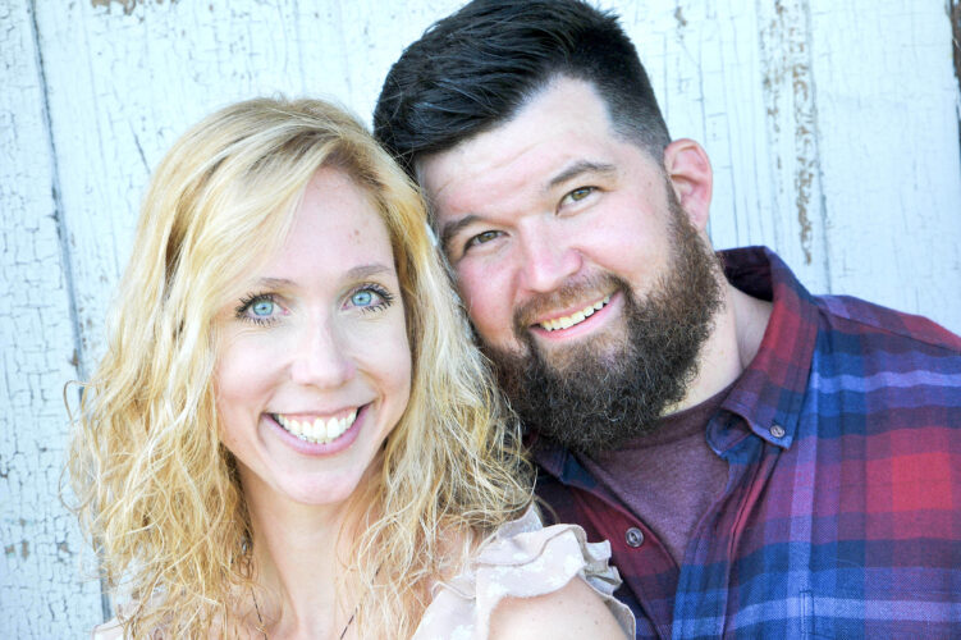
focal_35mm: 82
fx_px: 2188
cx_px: 480
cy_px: 320
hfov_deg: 24.8
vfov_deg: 16.6
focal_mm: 82
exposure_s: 1/200
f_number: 8
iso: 320
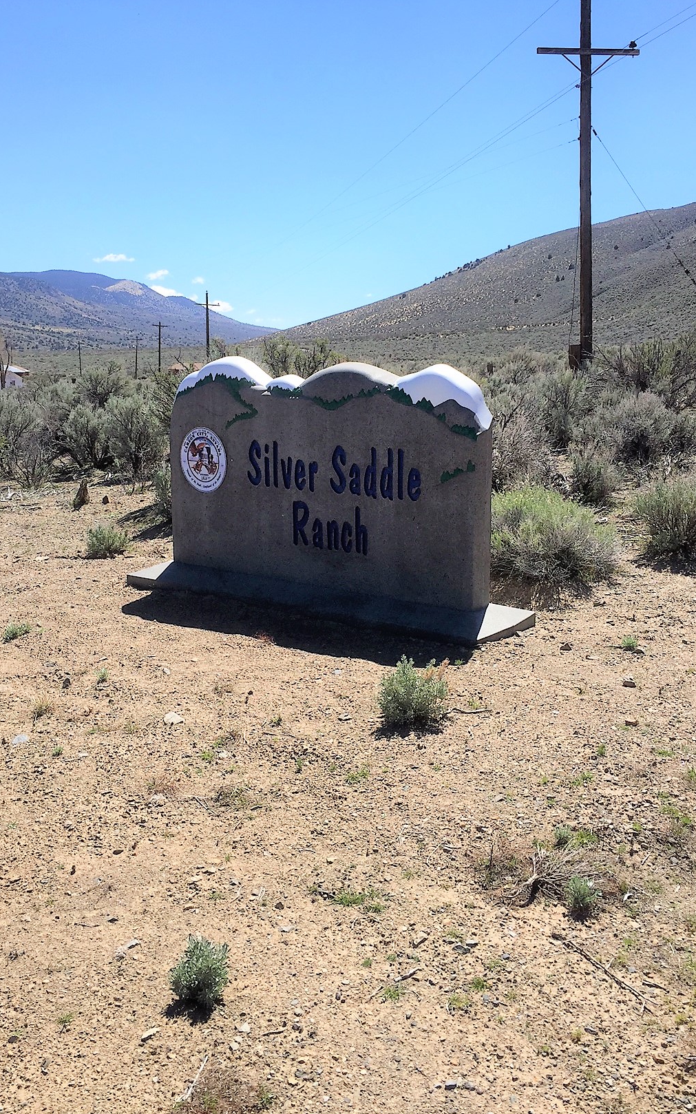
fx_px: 941
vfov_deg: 61.2
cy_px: 556
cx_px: 341
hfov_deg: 40.6
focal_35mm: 31
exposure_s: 1/2326
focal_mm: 4.15
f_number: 2.2
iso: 32
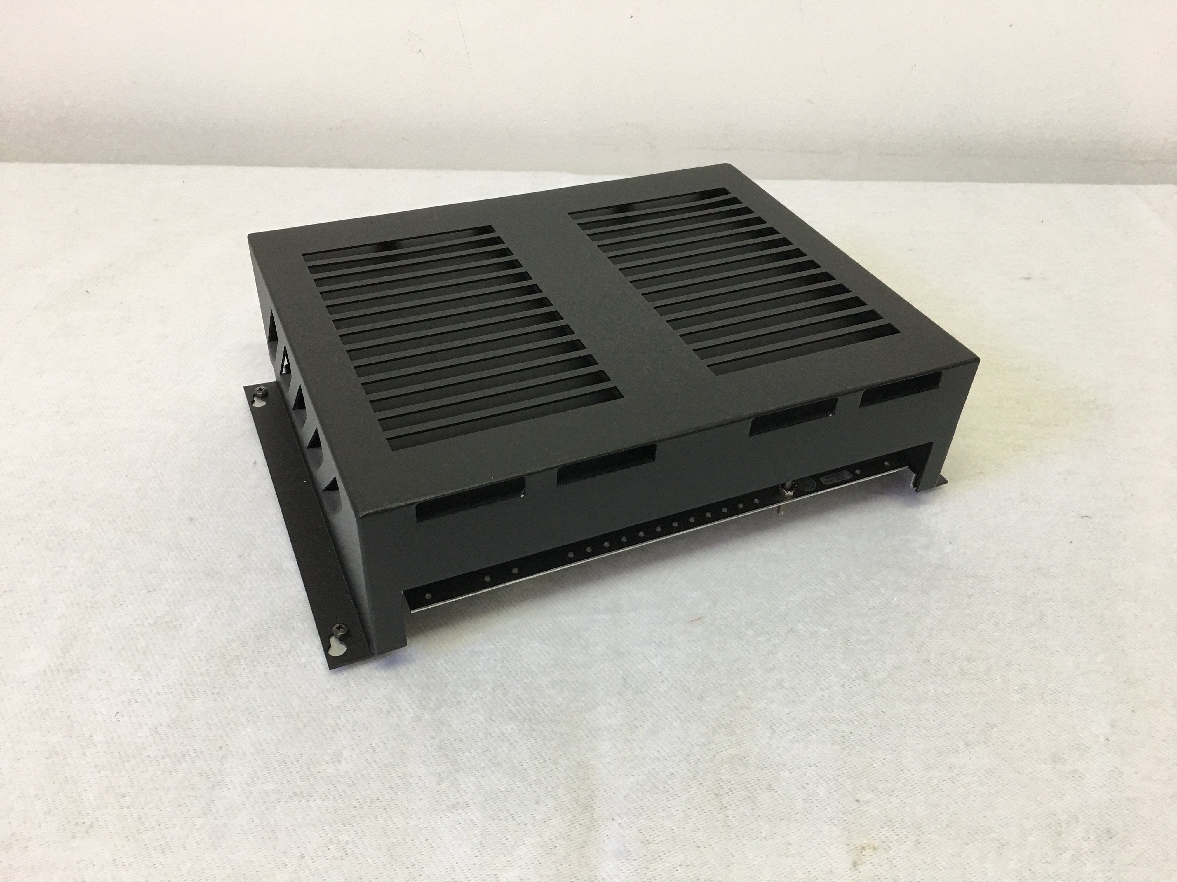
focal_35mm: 29
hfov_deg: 61.7
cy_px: 441
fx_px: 986
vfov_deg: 48.2
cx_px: 588
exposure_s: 1/33
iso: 50
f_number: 2.2
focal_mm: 4.15
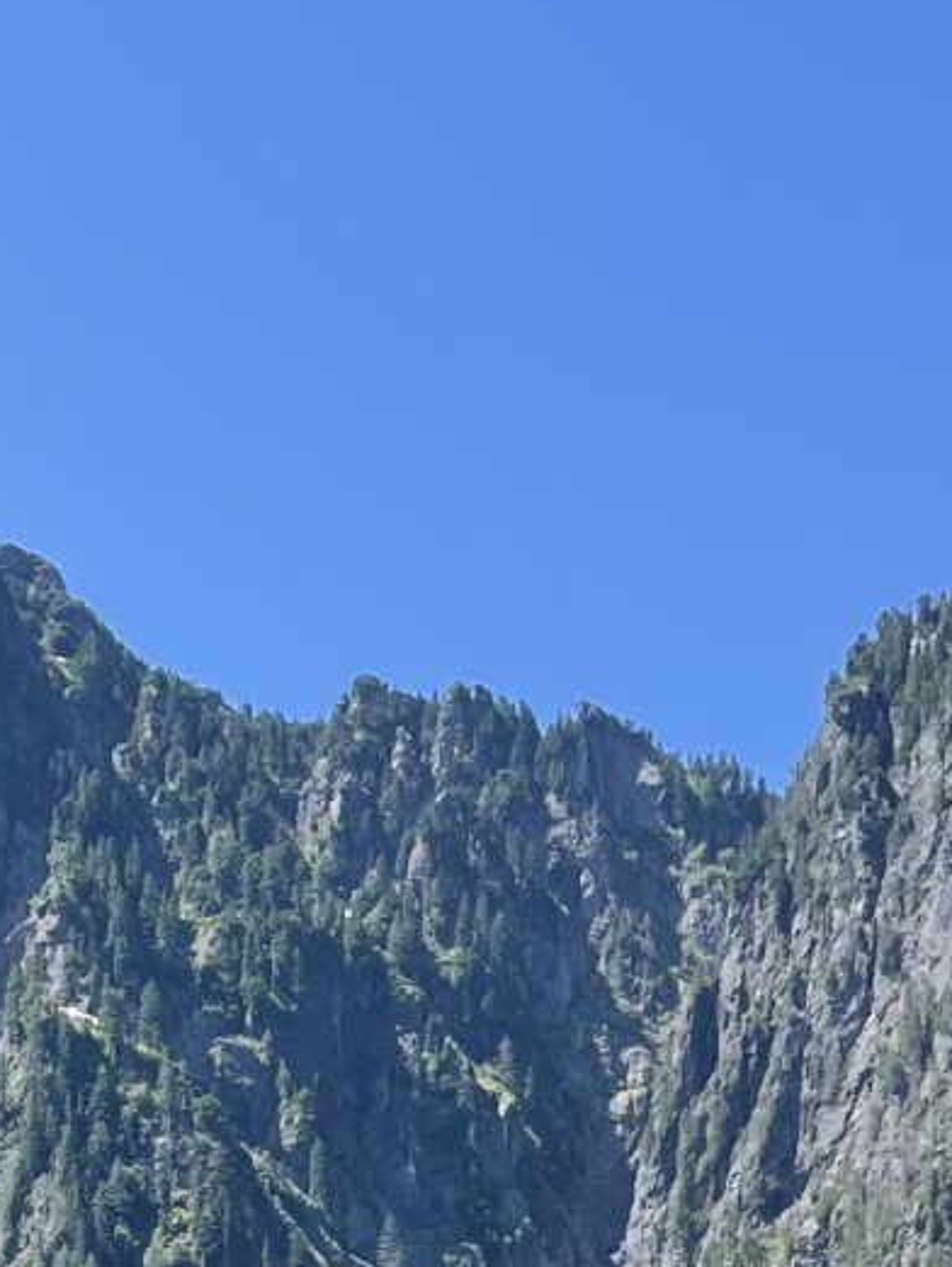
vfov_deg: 16.9
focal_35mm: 102
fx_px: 3737
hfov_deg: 14.5
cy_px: 2063
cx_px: 454
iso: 32
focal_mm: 4.2
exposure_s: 1/1401
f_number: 1.6
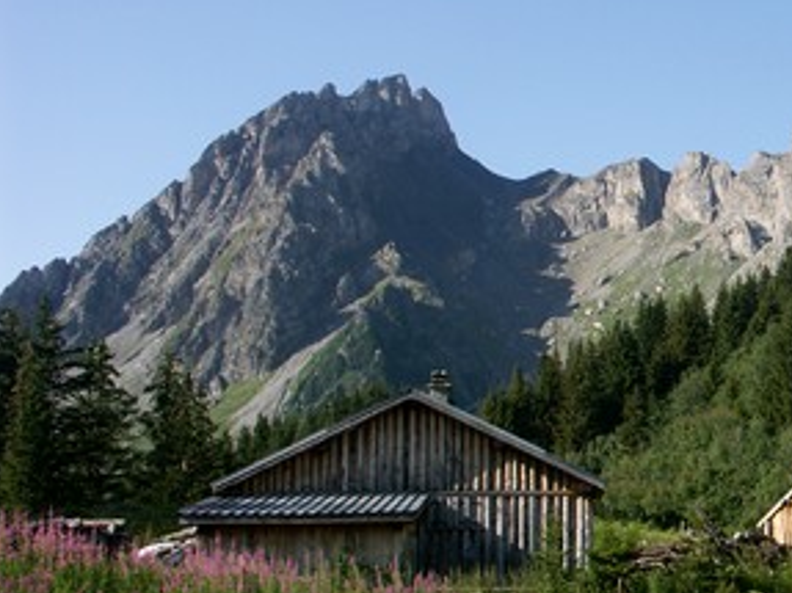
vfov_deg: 21.2
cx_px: 817
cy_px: 419
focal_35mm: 69
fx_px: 1578
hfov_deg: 26.5
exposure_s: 1/200
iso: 64
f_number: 6.3
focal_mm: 8.45
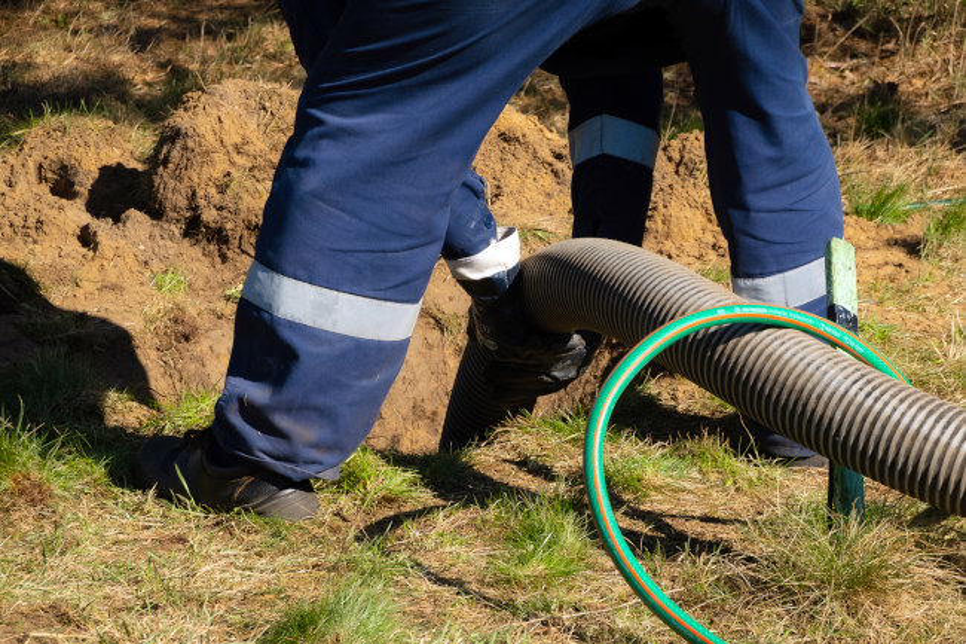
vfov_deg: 9.0
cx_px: 483
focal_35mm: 153
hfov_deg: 13.4
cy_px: 322
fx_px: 4104
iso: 100
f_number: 5.6
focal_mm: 55.66
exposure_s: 1/320
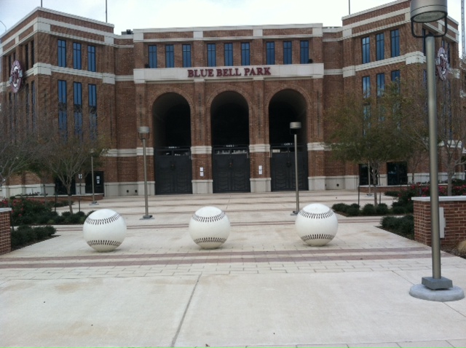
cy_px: 174
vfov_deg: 40.6
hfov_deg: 52.7
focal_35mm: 35
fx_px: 470
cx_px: 233
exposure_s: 1/508
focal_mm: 3.85
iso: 80
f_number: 2.8
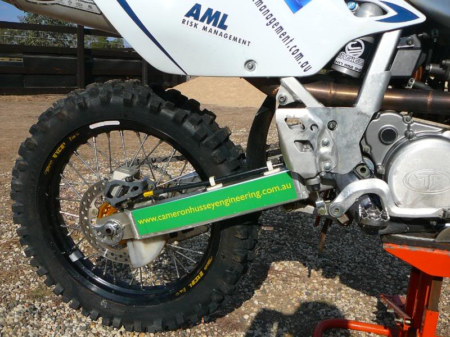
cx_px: 225
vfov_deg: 40.7
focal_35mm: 35
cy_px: 168
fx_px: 455
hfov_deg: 52.6
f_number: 5
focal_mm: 5.2
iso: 80
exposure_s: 1/640
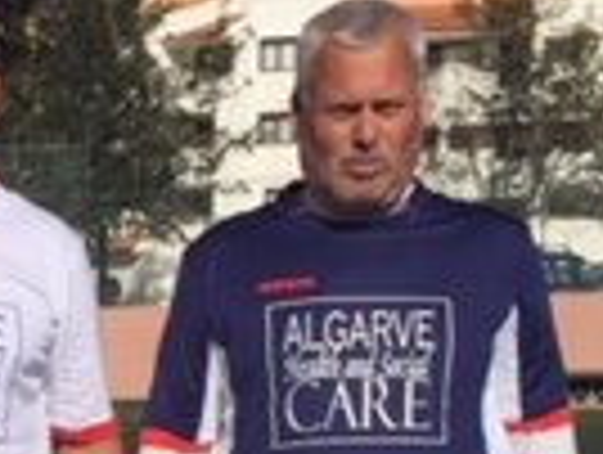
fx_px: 2408
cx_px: -207
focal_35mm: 138
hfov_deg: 13.7
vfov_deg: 10.3
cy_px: 773
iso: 32
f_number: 2.2
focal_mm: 4.15
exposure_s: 1/5650
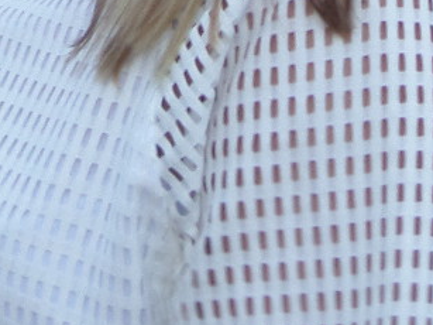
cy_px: -403
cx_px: -206
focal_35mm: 323
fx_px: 4039
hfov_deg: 6.1
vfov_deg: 4.5
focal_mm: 10.2
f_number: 4
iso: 80
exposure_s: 1/90
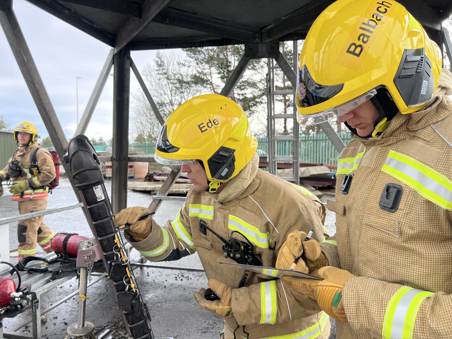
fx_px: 339
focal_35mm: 26
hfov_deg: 67.3
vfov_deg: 53.1
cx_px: 226
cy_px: 170
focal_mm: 5.7
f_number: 1.5
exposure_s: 1/199
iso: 40
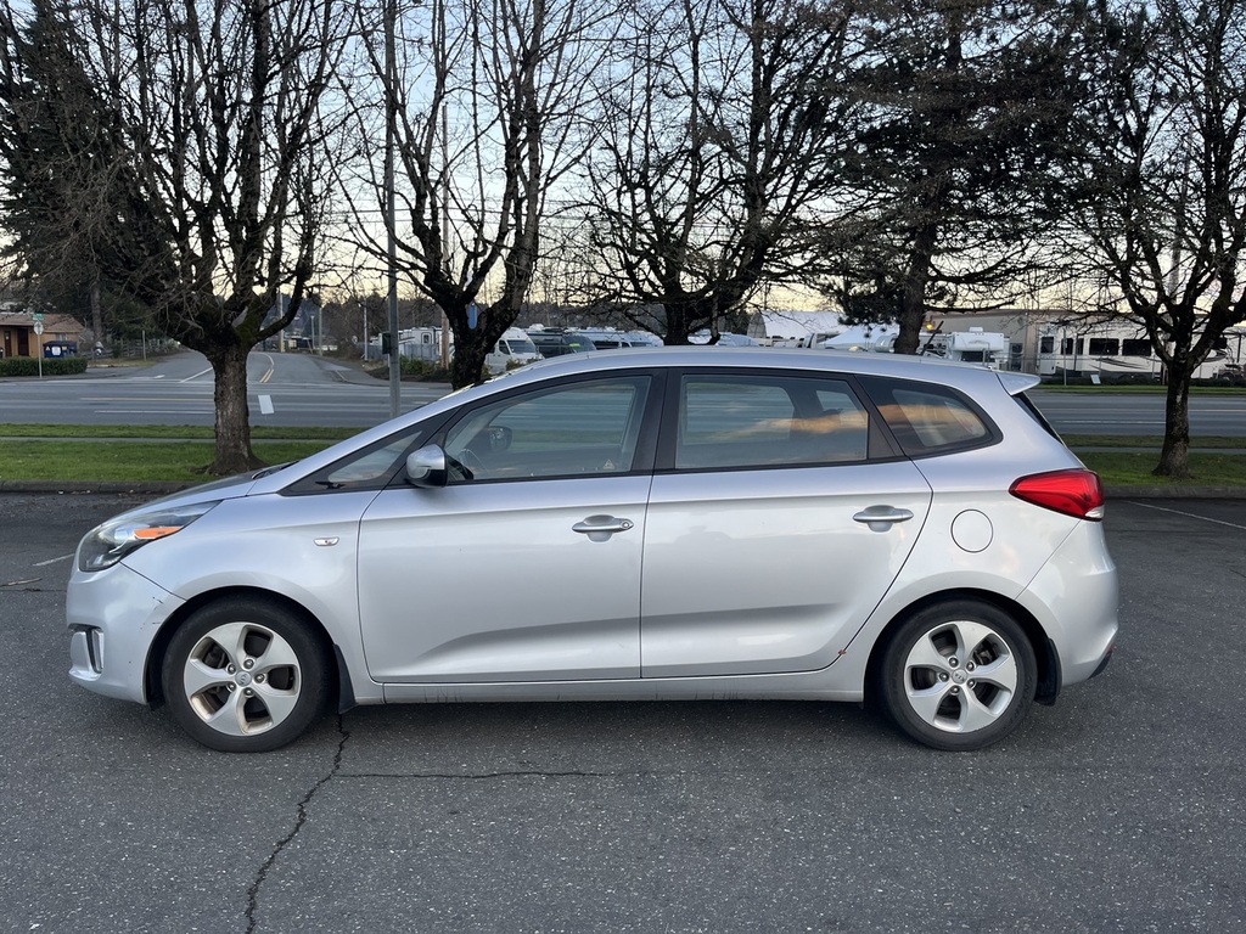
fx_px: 936
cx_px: 623
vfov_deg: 53.1
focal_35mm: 26
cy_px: 467
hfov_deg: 67.3
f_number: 1.6
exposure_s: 1/315
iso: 50
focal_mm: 5.1
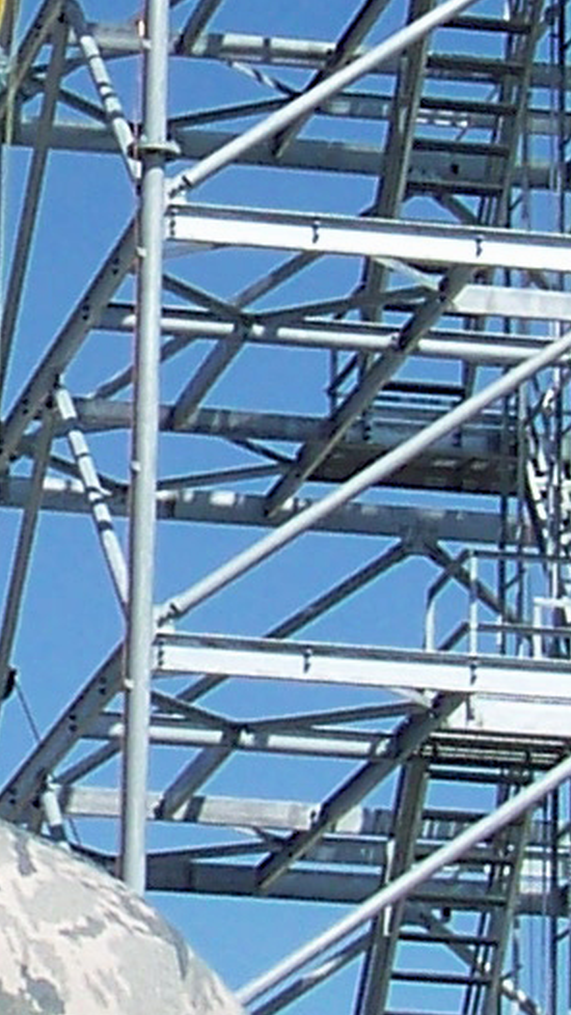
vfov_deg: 9.4
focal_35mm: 229
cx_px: -473
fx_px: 6162
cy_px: 259
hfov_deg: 5.2
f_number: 4
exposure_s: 1/500
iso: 64
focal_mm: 5.85
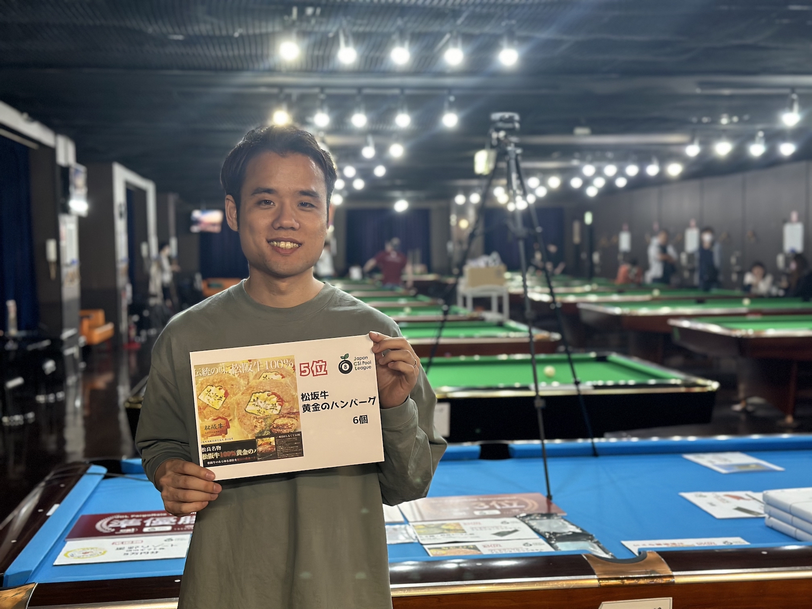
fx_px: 1126
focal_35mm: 48
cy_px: 304
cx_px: 406
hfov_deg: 39.7
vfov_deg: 30.3
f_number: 1.78
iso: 320
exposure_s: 1/50
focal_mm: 6.86
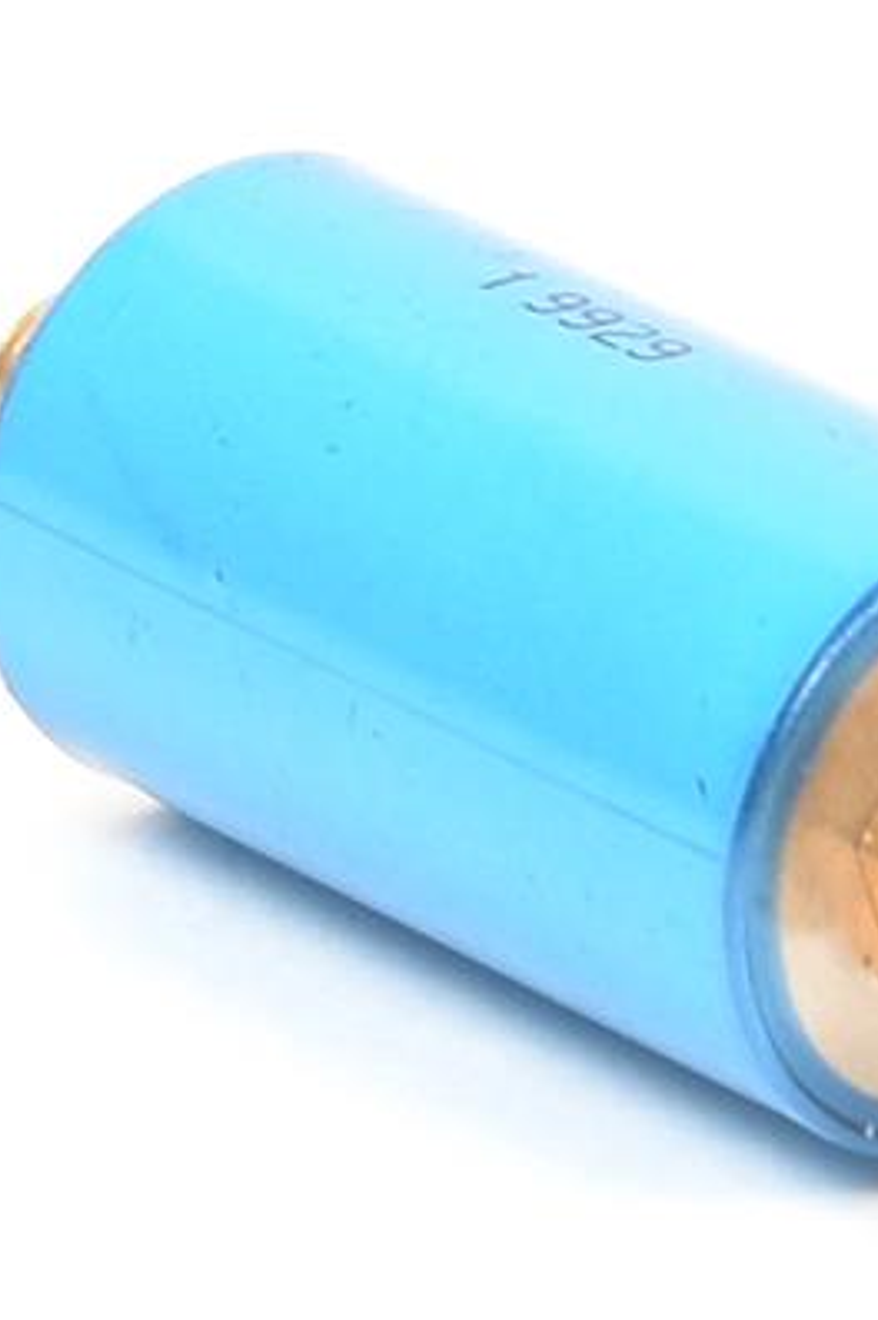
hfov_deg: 11.6
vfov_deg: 17.4
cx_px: 625
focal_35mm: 118
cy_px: 662
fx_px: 4324
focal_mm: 52
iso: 200
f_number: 11
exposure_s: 1/200
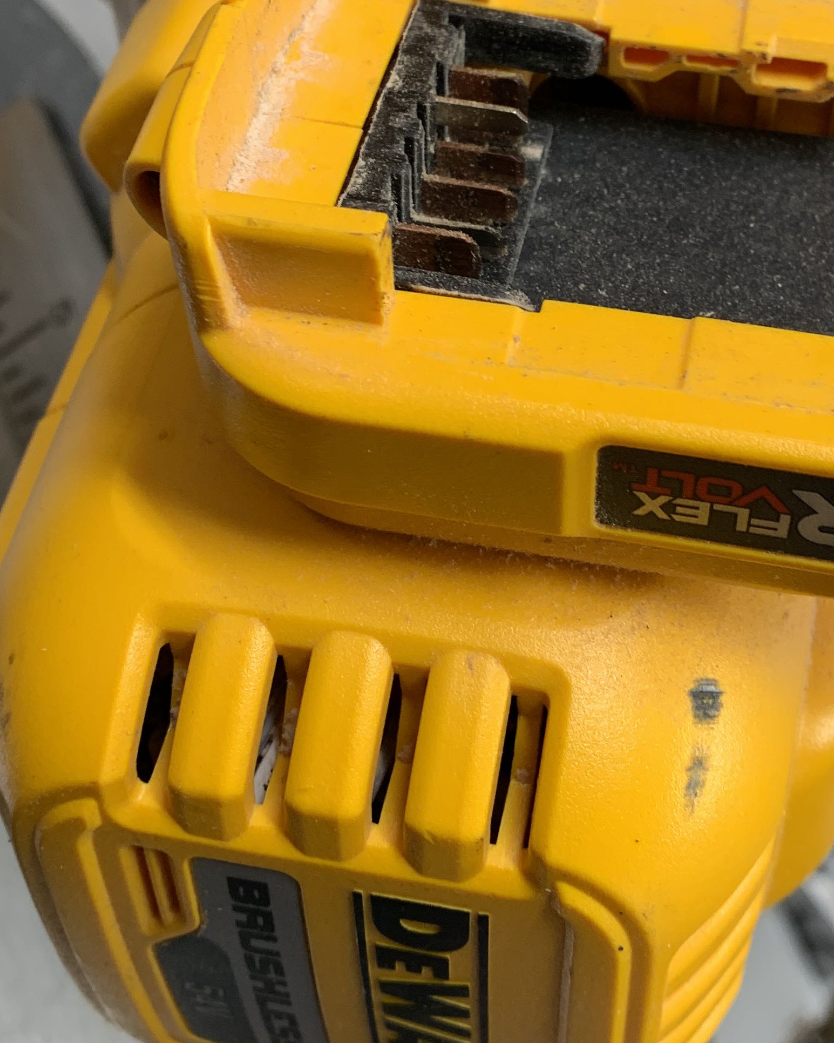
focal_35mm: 53
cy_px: 309
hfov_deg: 28.5
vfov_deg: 34.9
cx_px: 545
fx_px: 1635
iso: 64
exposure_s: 1/50
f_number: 1.8
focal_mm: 4.25
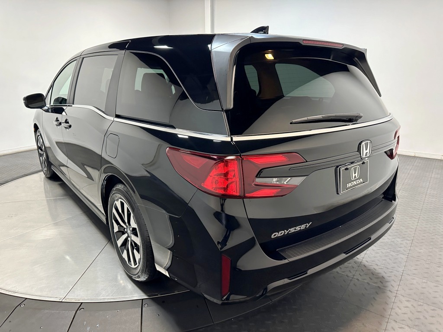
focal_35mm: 24
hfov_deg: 71.6
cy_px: 166
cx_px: 222
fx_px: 307
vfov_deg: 56.8
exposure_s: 1/60
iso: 640
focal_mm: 6.86
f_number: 1.78
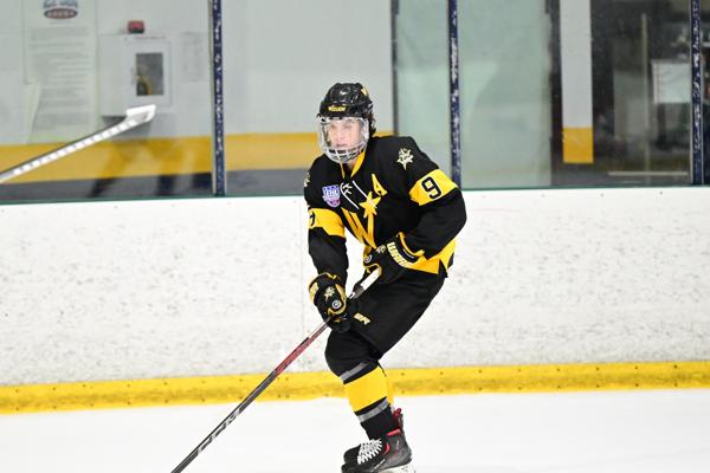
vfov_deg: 4.6
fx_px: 5916
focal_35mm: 300
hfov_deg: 6.9
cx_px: 355
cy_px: 236
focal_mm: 200
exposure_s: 1/1250
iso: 6400
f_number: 2.8
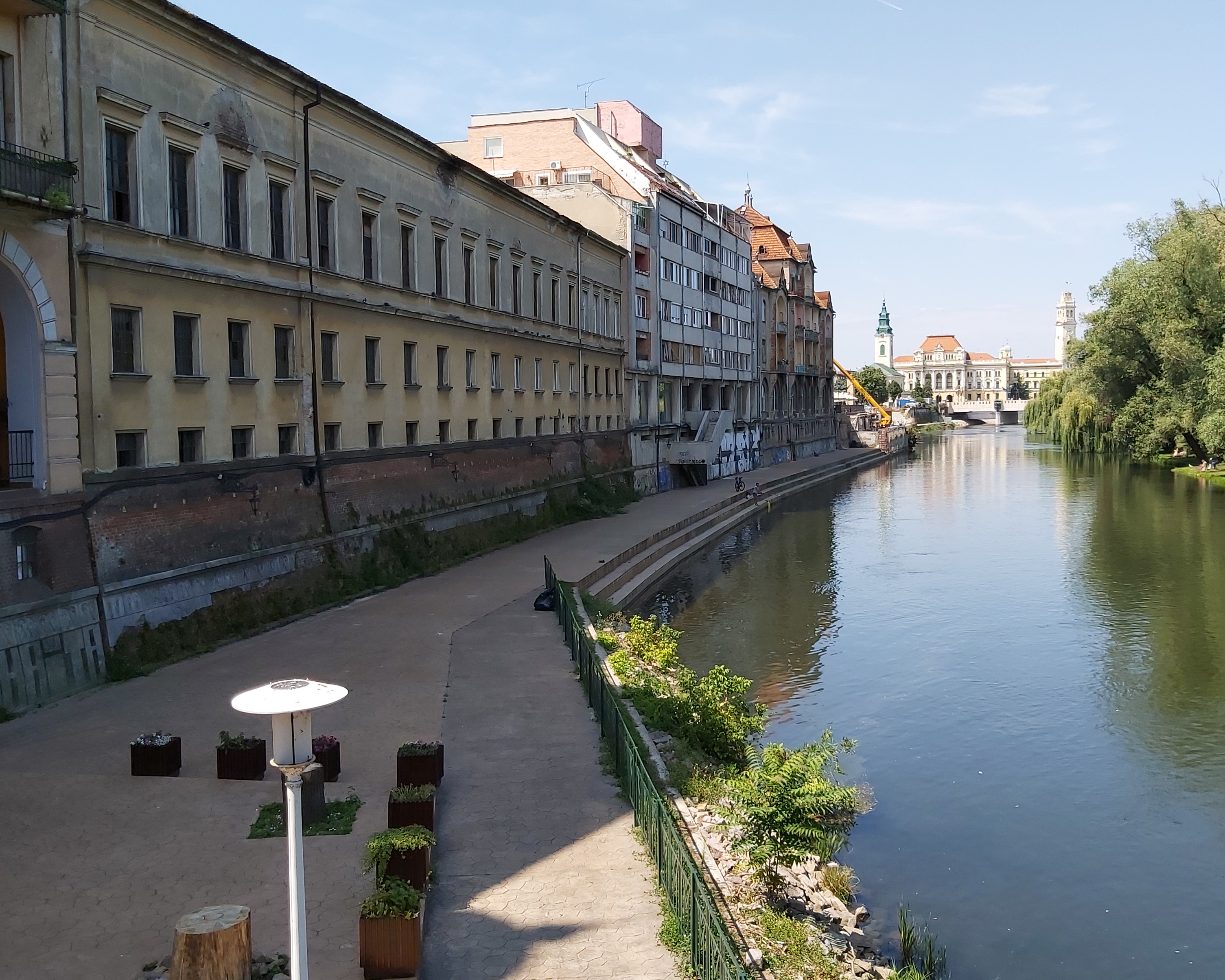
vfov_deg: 43.3
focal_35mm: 34
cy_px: 457
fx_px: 1233
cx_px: 663
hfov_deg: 52.8
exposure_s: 1/1593
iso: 64
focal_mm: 3.92
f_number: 1.7
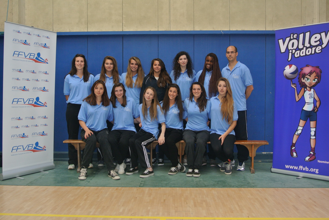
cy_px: 110
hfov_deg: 53.1
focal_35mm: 36
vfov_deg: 37.0
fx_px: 329
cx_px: 164
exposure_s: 1/60
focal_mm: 13.6
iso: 280
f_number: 4
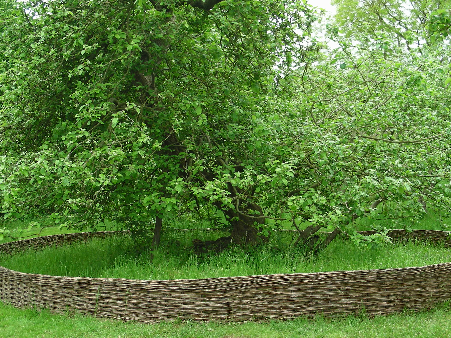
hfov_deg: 40.4
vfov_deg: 30.9
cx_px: 236
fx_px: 612
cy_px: 167
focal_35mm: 47
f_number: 3.5
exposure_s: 1/88.5
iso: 50
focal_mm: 6.3
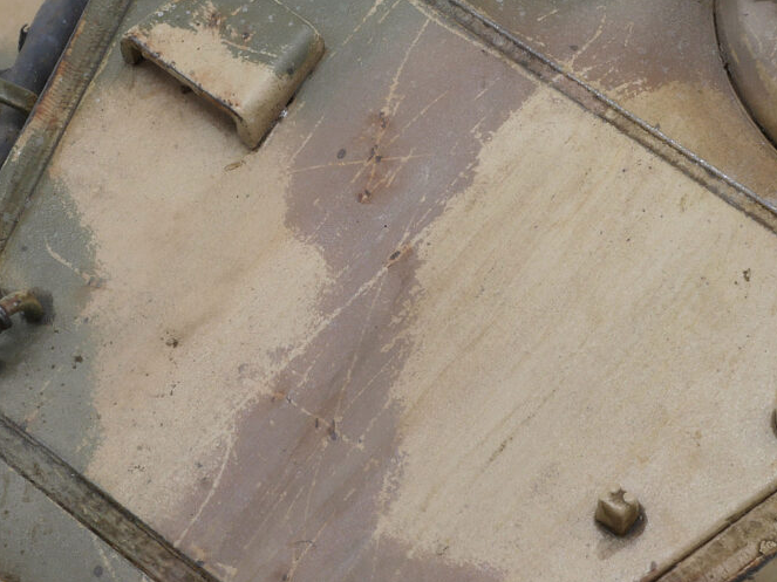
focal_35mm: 139
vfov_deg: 10.6
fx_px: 3119
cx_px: 475
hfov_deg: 14.2
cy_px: 118
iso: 200
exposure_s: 1/2
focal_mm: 30
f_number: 22
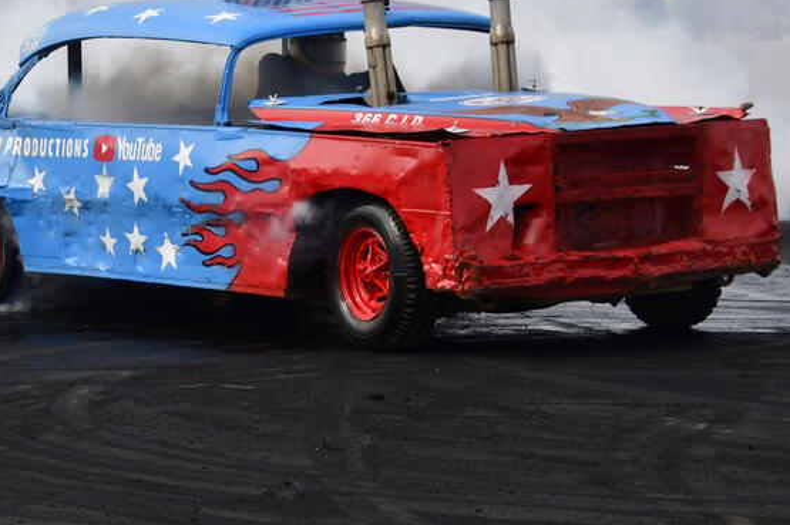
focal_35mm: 159
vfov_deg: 8.6
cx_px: 225
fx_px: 3486
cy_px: 234
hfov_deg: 12.9
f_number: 4.5
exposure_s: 1/1000
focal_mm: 46
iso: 400
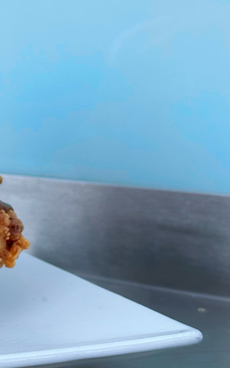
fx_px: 1023
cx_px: -137
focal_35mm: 102
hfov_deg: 12.1
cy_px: 191
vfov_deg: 20.4
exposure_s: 1/136
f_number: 1.78
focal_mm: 6.86
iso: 50
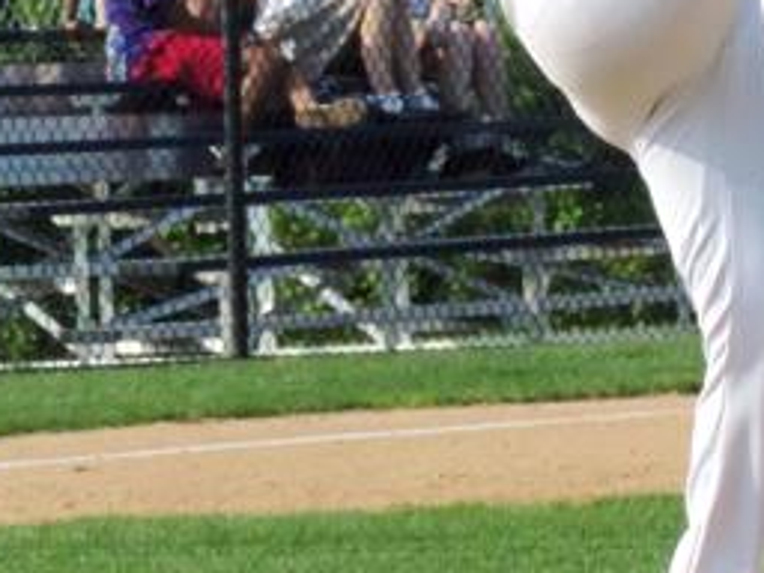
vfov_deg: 1.8
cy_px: 3
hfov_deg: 2.4
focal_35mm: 821
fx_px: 18120
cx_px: 618
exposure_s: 1/2000
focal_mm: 62.4
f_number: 7.6
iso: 1600
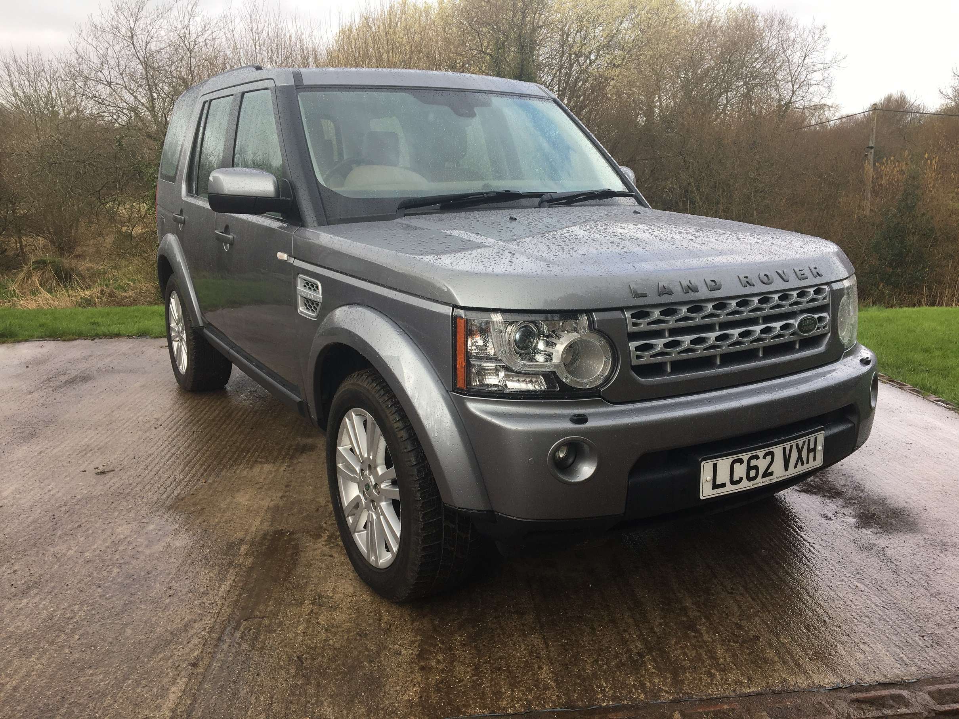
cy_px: 360
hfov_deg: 61.7
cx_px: 480
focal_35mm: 29
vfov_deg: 48.2
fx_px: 803
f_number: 2.2
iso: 25
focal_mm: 4.15
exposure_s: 1/281
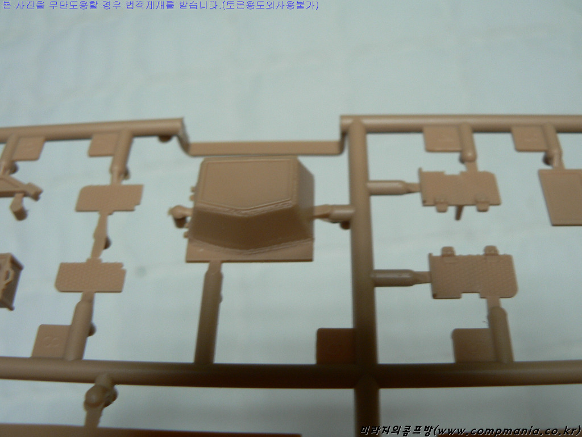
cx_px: 291
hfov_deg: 51.4
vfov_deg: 39.7
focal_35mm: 36
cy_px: 218
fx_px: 605
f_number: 2.8
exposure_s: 1/25
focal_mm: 6
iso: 100
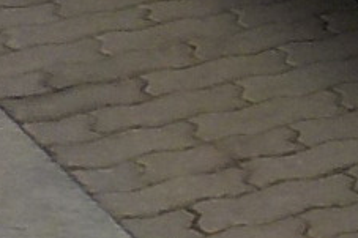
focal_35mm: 220
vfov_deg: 6.2
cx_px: 1202
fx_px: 2186
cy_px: -79
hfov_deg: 7.7
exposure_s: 1/1000
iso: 125
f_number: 3.3
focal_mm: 4.1
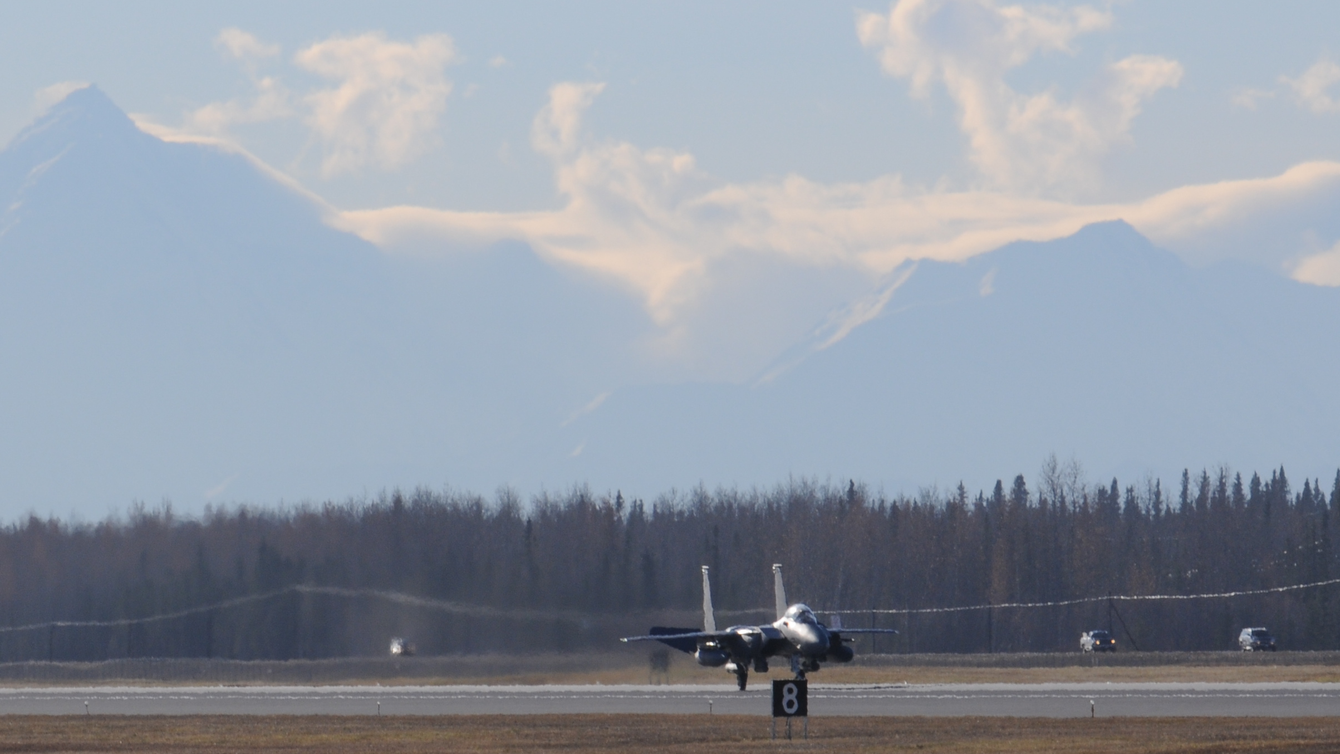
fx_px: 21852
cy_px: 523
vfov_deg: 2.0
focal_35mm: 615
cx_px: 151
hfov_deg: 3.5
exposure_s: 1/250
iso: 200
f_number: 14
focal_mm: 220
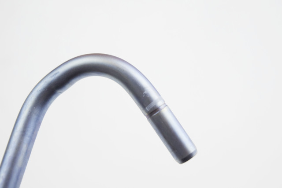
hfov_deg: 29.2
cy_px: 94
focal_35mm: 69
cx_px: 141
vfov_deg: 19.7
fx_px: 541
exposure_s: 1/60
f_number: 5
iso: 1000
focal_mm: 46
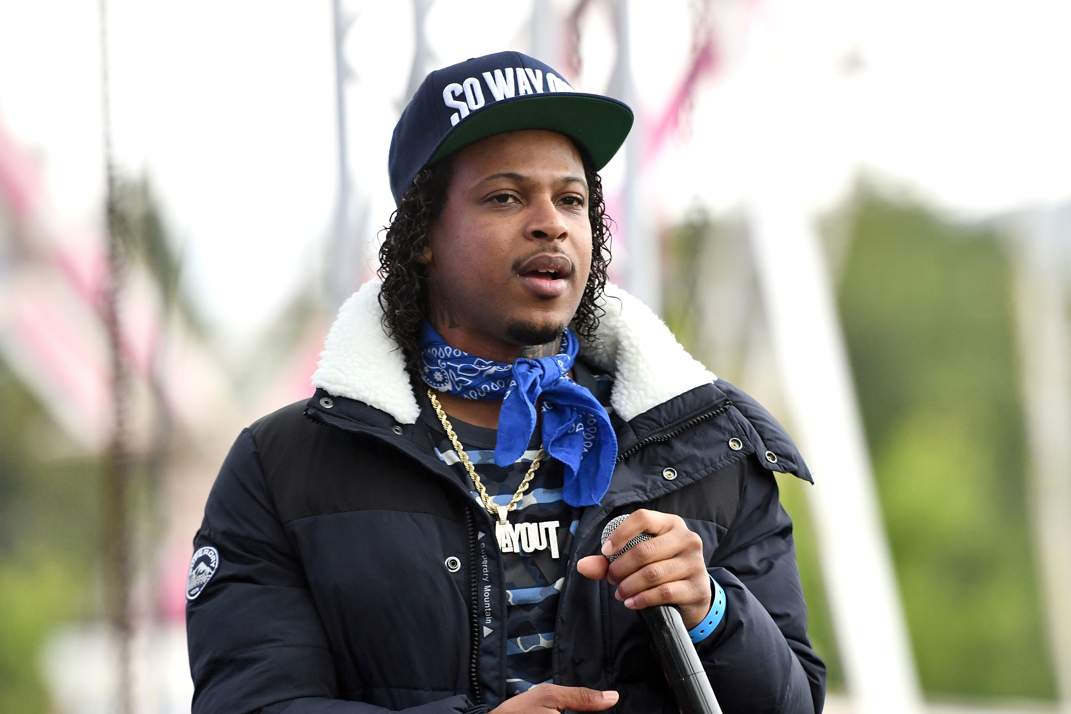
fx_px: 5950
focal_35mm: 200
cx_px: 536
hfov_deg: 10.3
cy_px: 357
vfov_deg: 6.9
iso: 1000
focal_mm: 200
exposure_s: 1/2000
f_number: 2.8
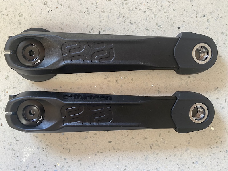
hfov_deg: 67.3
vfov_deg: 53.1
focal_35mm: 26
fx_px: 171
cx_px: 114
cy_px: 86
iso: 125
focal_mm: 4.25
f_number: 1.8
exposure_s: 1/65
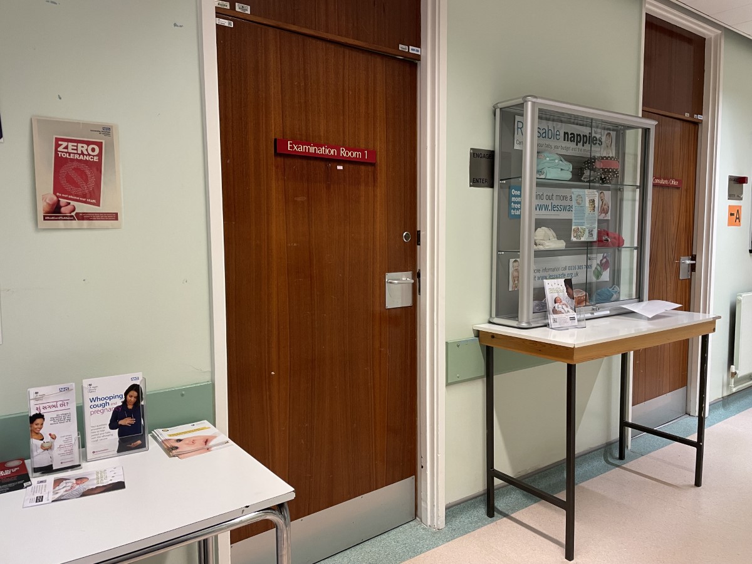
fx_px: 565
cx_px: 376
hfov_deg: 67.3
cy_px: 282
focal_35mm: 26
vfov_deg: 53.1
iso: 125
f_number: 1.6
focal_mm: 4.2
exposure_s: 1/50
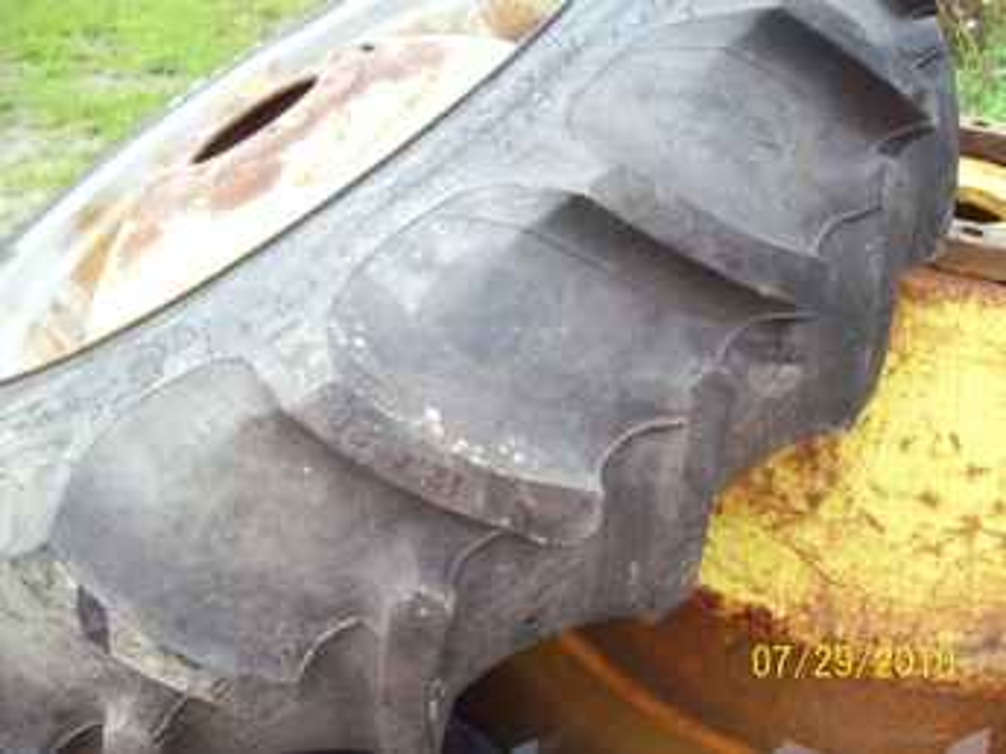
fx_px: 1046
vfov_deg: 39.7
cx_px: 503
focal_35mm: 36
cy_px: 377
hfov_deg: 51.4
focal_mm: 6
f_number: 2.7
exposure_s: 1/124
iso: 80
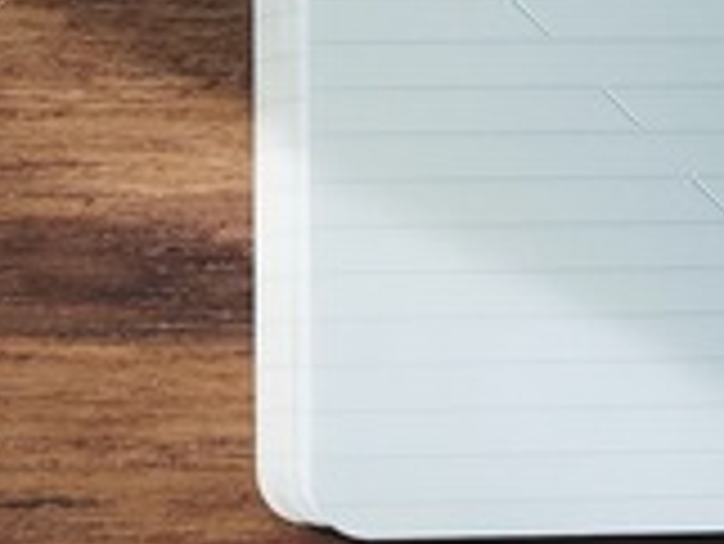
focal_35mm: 209
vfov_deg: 7.1
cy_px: 65
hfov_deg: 9.3
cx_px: 913
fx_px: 4375
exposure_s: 1/50
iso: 40
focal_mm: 6.6
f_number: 2.8
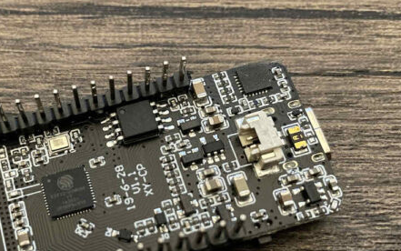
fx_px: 525
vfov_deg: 26.8
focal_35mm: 48
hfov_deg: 41.2
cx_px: 126
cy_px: 165
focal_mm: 4.2
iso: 500
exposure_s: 1/14
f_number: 1.6
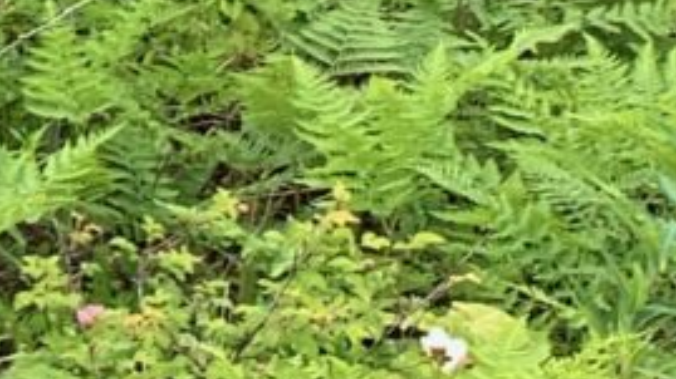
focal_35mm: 216
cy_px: -168
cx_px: -950
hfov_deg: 9.0
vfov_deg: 5.6
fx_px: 3870
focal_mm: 4.25
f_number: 1.8
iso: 25
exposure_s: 1/495
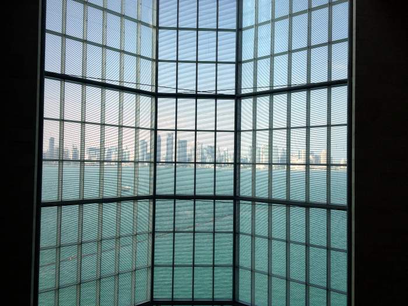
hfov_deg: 52.6
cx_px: 204
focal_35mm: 35
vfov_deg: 40.7
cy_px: 153
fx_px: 413
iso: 50
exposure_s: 1/368
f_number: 2.4
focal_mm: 4.28
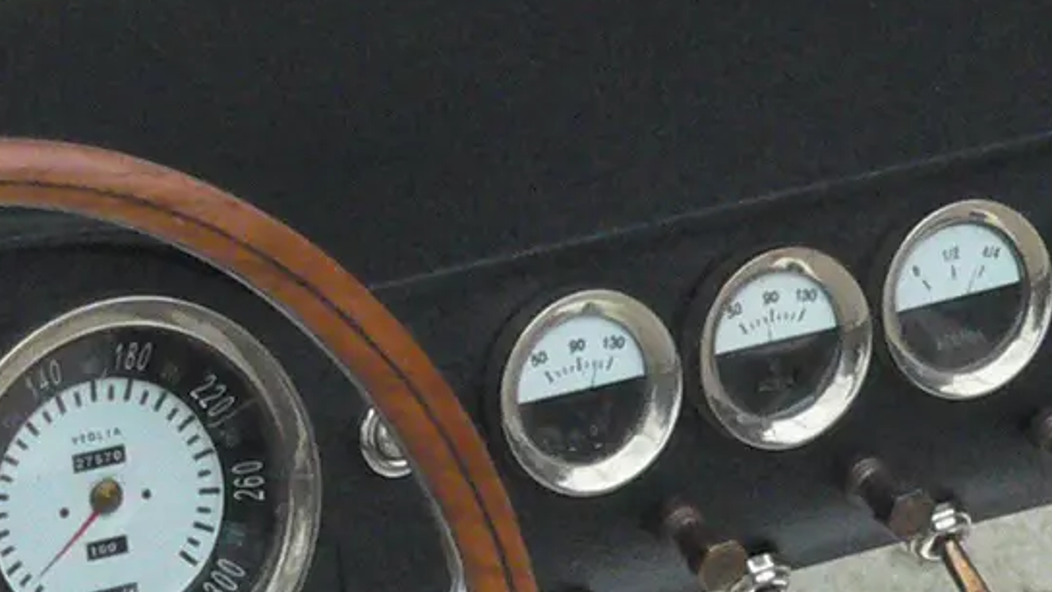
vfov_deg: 3.0
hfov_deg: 5.4
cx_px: 582
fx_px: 11158
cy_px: 923
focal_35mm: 400
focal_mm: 17.3
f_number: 4.6
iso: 400
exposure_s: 1/500
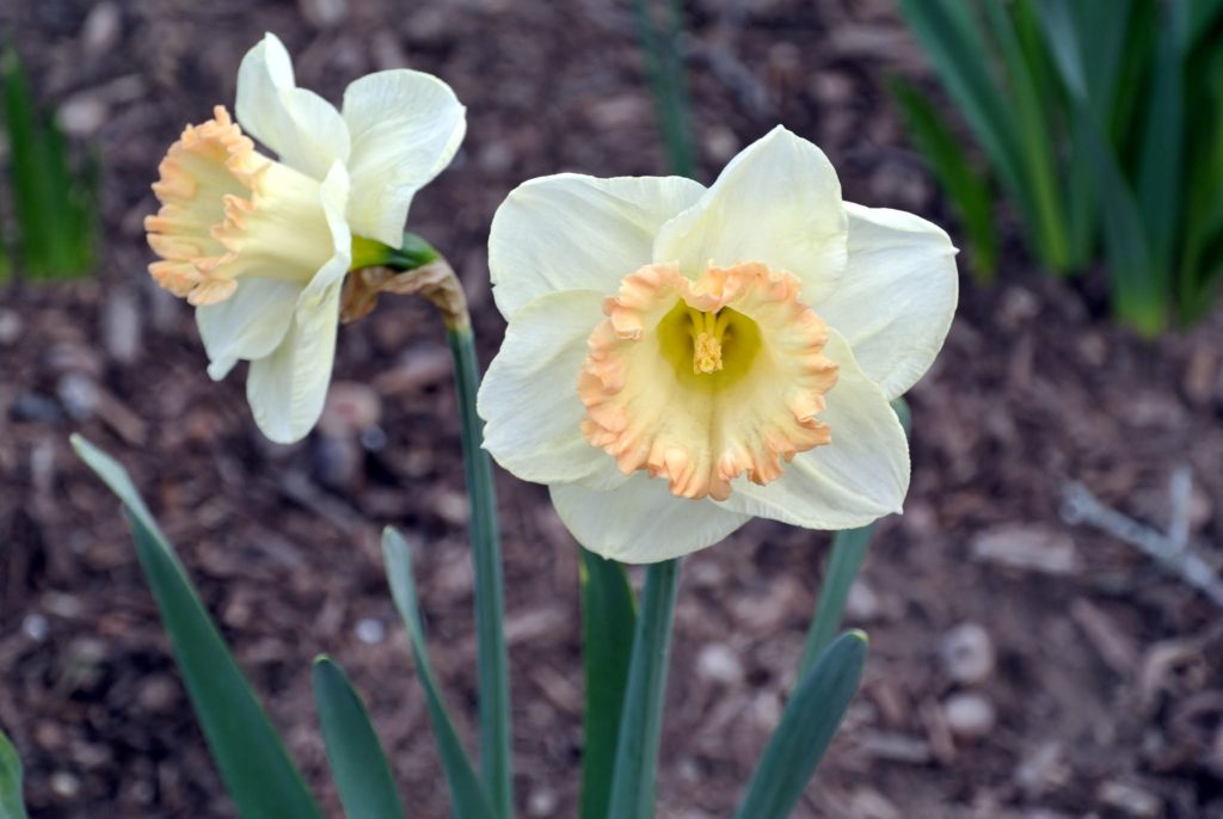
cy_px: 410
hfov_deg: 9.9
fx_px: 7076
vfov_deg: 6.6
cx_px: 612
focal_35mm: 208
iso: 100
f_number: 4.8
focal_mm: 77.1
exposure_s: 1/160
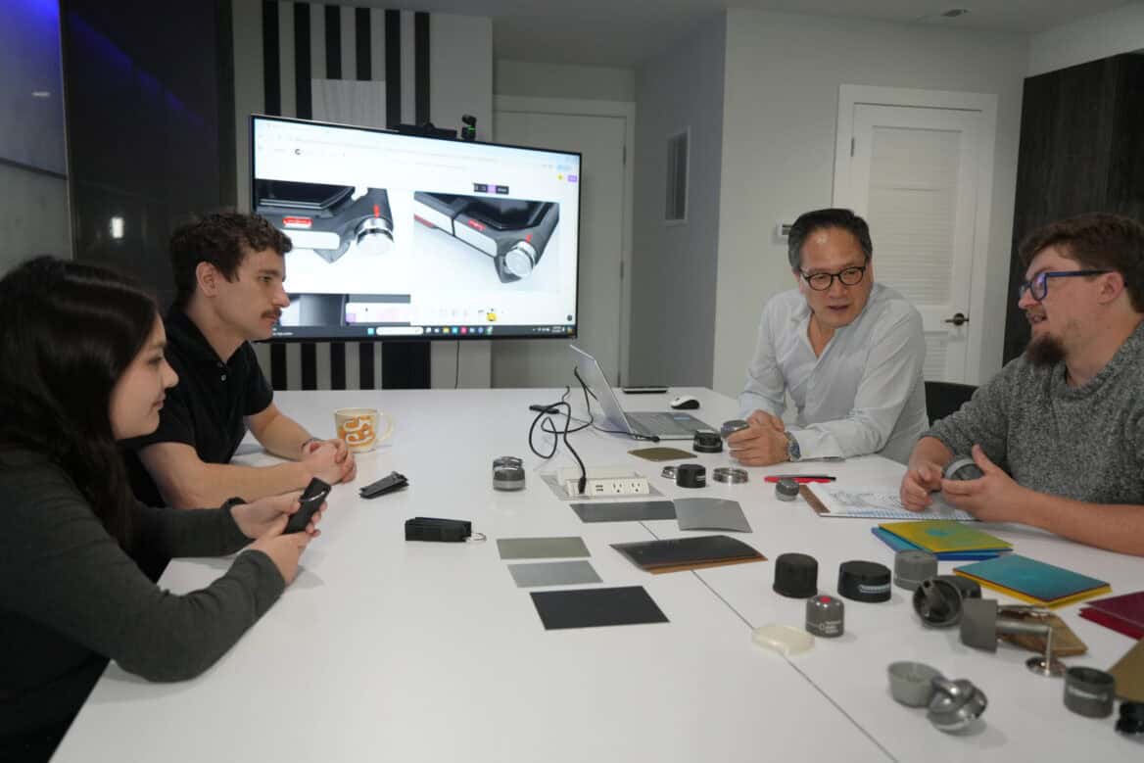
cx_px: 572
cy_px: 382
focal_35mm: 28
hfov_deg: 65.5
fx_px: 890
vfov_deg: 46.4
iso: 2000
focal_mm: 28
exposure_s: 1/160
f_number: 4
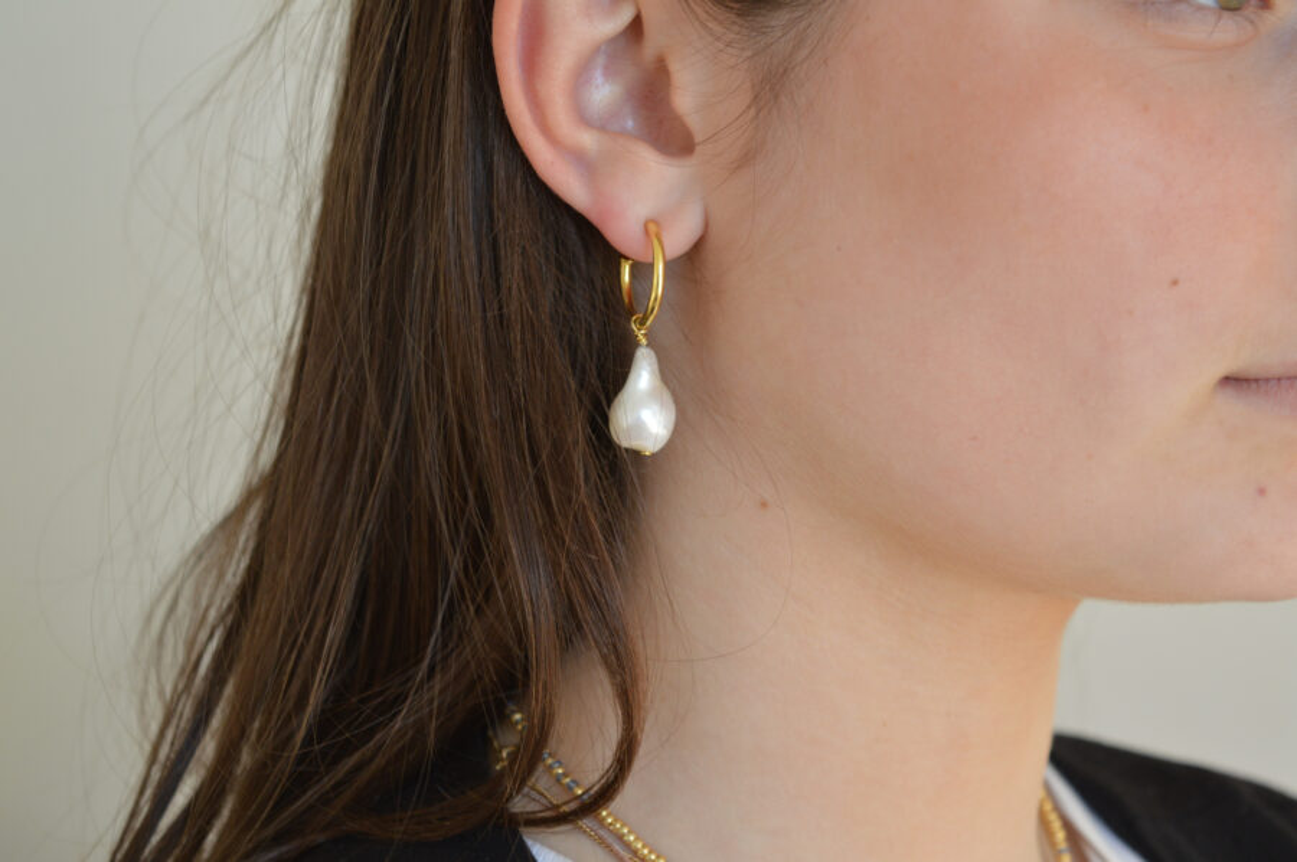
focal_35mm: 82
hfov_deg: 24.6
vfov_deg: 16.5
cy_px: 431
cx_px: 648
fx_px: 2969
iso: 400
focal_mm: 55
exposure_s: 1/50
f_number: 5.6
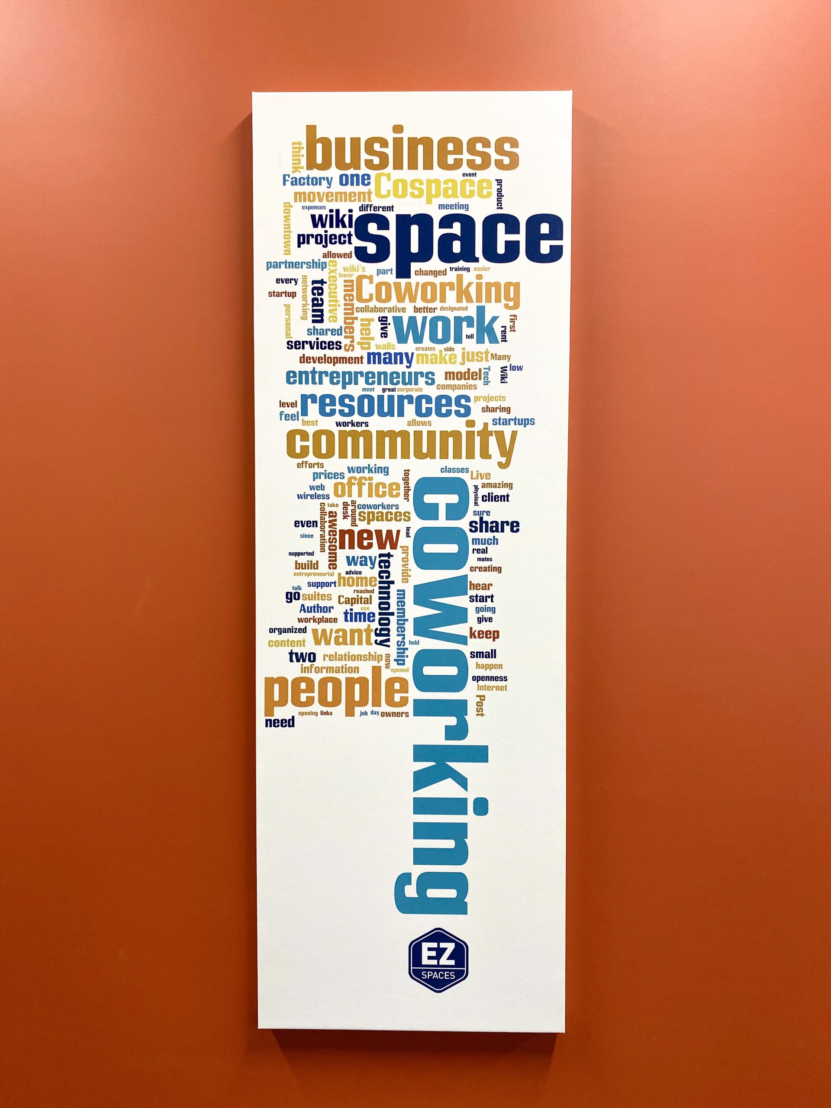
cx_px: 416
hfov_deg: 53.1
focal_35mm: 26
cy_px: 554
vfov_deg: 67.3
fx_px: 832
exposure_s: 1/120
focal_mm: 4.25
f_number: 1.8
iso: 100
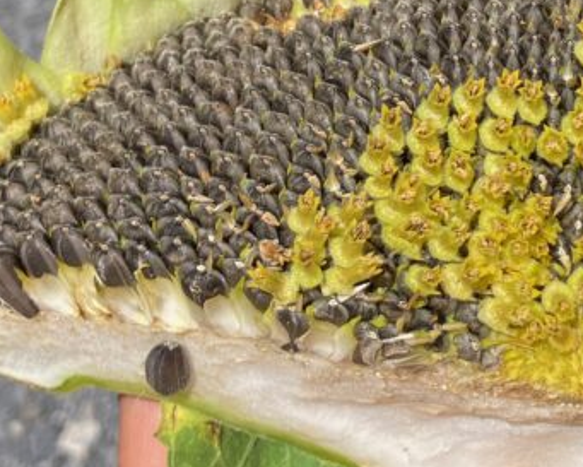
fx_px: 1605
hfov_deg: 20.3
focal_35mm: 93
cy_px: -41
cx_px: 486
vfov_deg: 16.1
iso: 32
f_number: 1.8
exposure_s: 1/2024
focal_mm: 3.99
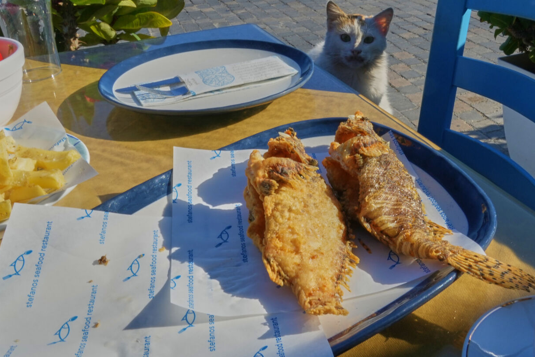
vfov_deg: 34.2
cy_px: 162
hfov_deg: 49.5
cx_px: 293
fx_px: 580
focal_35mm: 39
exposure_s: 1/100
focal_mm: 18
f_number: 22
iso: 320
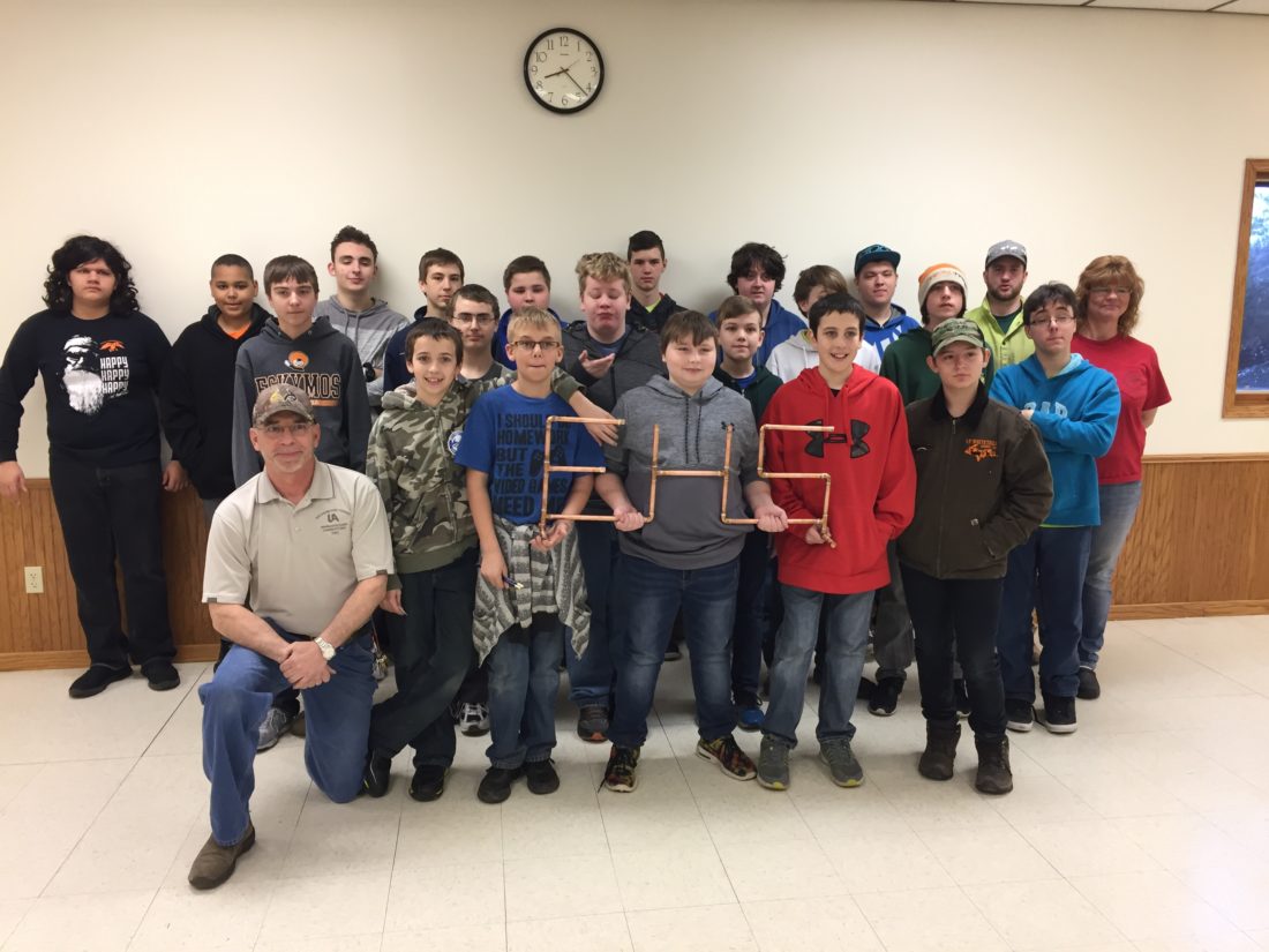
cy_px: 476
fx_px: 1063
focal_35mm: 29
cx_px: 634
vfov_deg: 48.2
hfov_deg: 61.7
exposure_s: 1/30
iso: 64
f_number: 2.2
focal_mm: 4.15
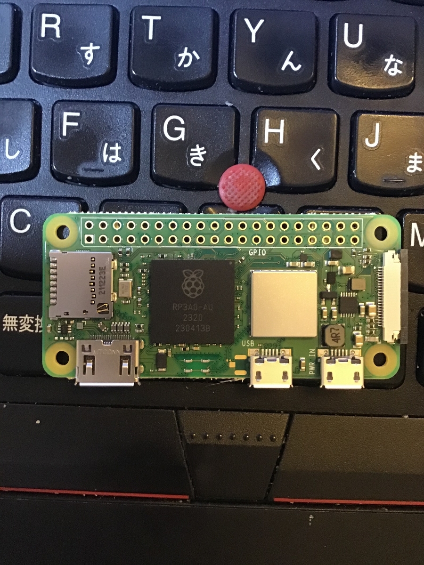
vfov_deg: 58.4
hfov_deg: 45.4
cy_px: 282
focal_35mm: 31
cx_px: 212
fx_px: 506
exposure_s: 1/15
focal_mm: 3.3
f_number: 2.4
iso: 320
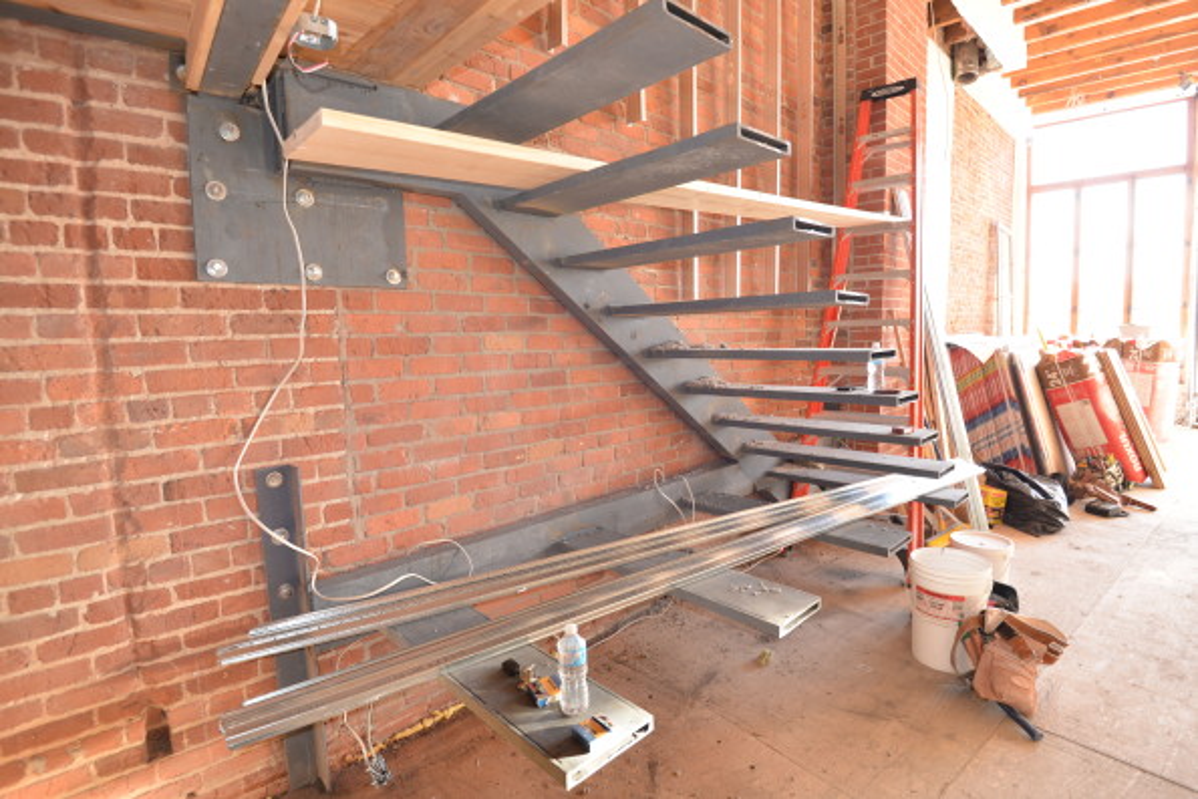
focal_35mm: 16
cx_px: 599
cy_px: 400
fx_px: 533
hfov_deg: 96.7
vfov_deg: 73.8
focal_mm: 16
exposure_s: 1/60
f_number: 4
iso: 500
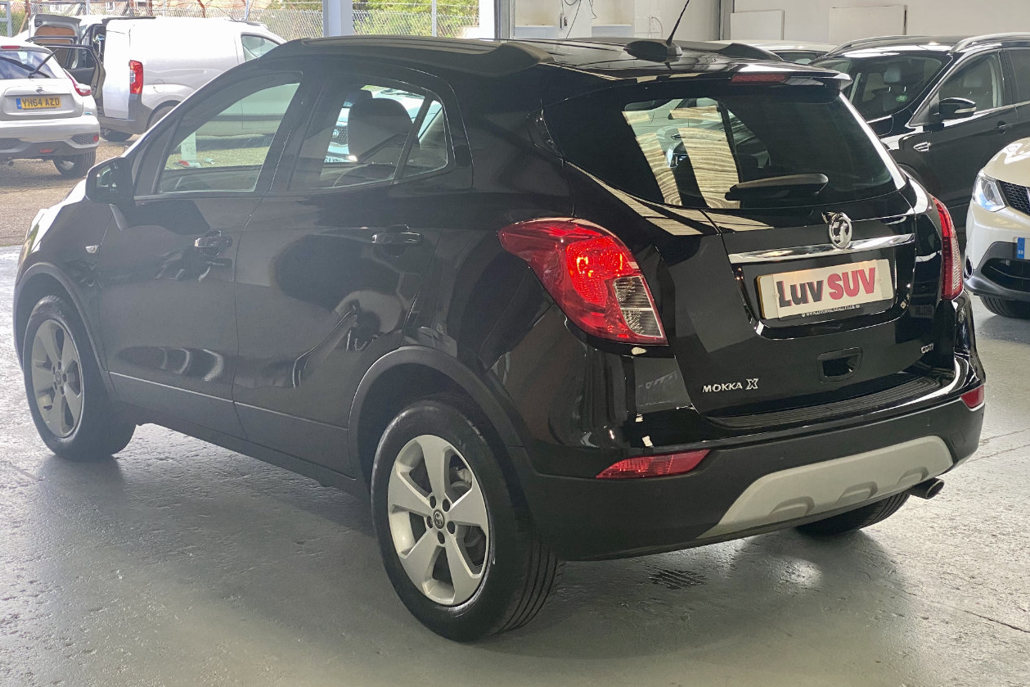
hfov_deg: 36.3
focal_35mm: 55
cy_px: 346
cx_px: 515
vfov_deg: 24.6
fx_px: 1573
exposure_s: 1/108
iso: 40
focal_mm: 6
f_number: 2
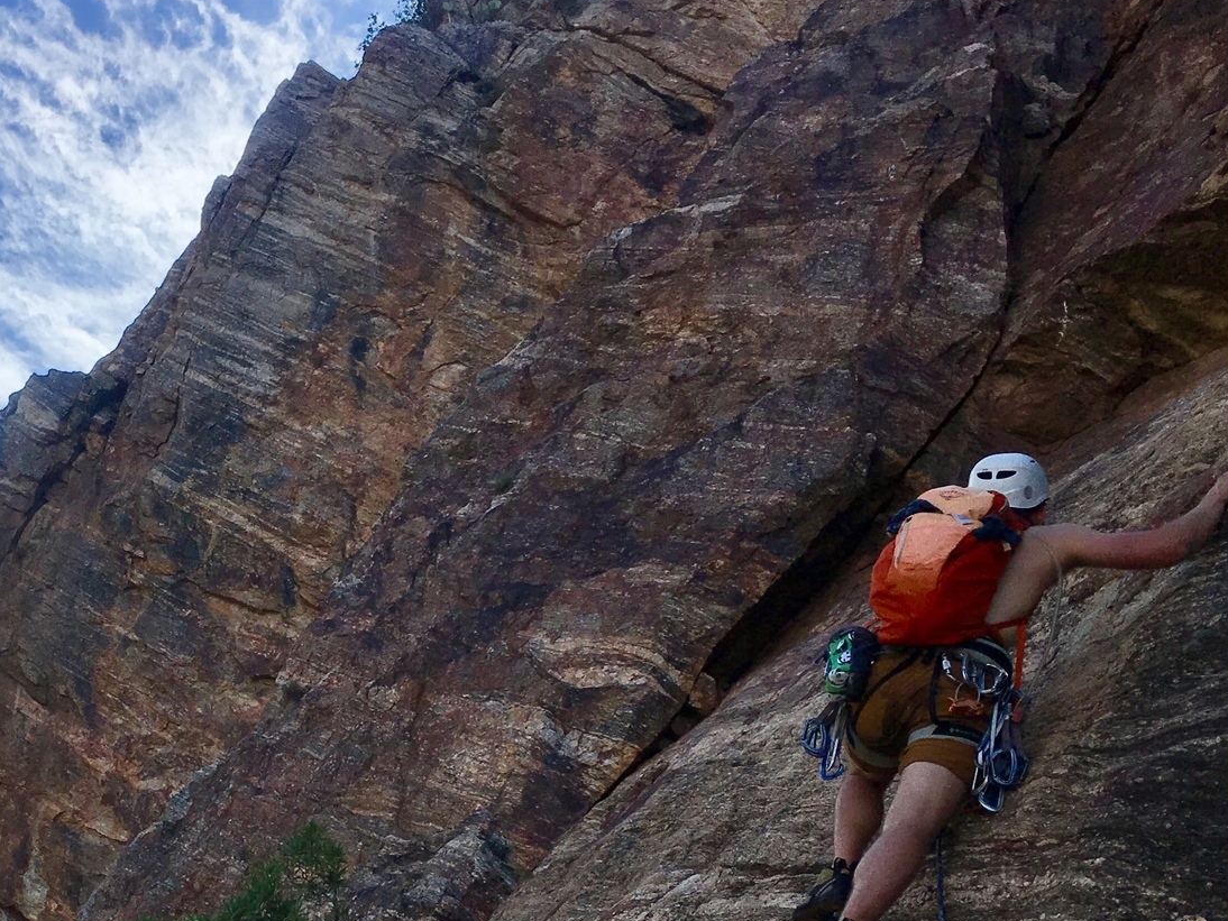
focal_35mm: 53
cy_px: 763
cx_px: 223
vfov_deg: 26.9
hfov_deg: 34.9
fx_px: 1881
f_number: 2.2
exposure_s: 1/1876
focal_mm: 4.15
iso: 25
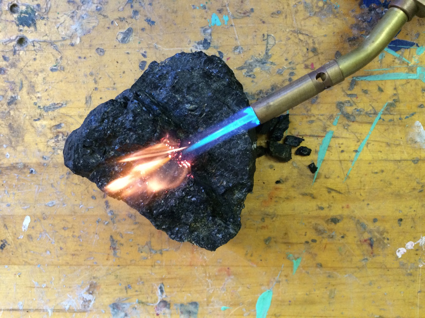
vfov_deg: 48.2
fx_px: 356
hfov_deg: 61.7
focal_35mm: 29
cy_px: 159
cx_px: 212
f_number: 2.2
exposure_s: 1/30
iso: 250
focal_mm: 4.15
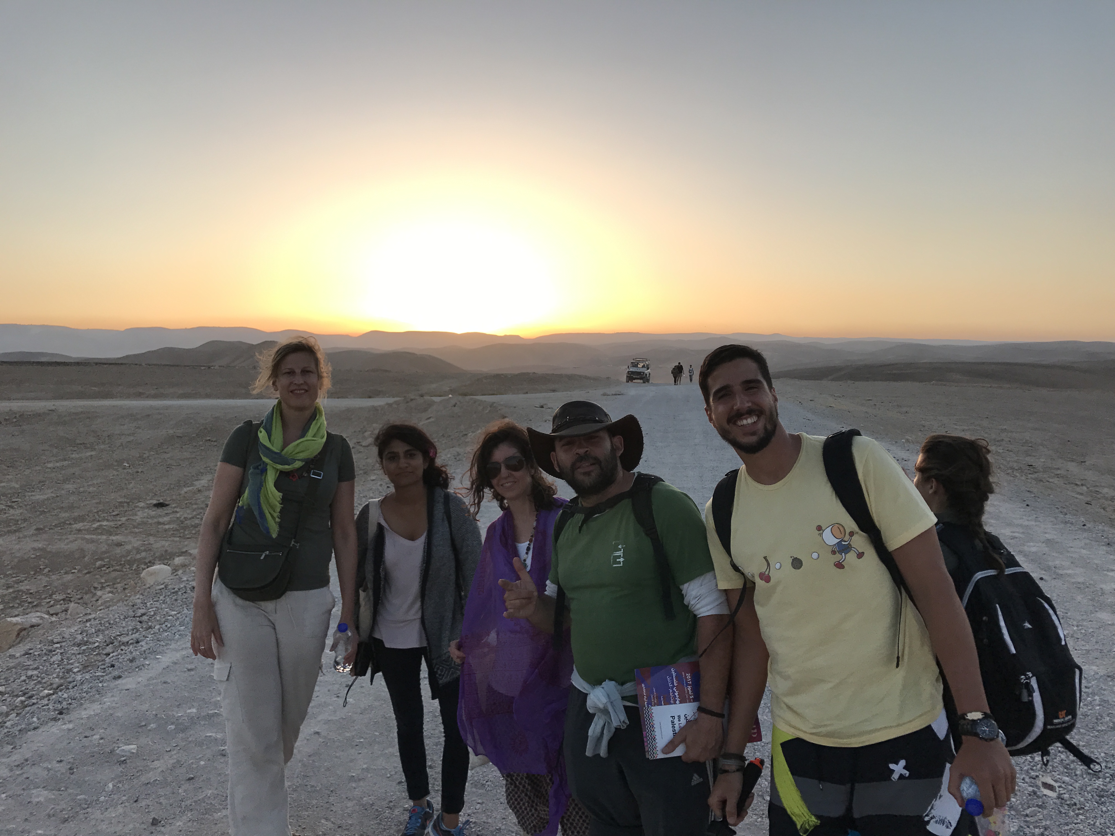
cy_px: 418
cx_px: 558
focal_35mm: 28
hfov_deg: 63.4
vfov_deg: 49.7
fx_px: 902
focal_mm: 3.99
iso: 20
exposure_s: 1/725
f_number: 1.8
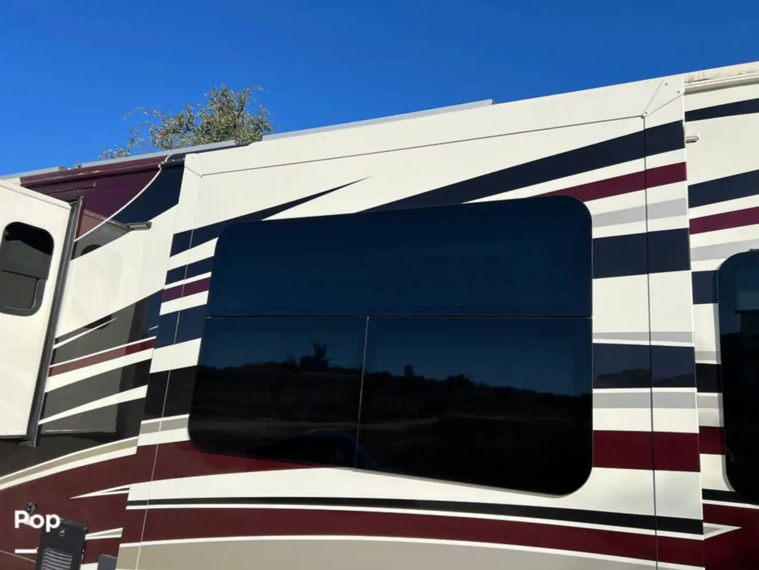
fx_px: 570
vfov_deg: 53.1
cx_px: 380
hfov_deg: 67.3
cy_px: 285
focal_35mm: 26
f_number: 1.5
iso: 50
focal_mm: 5.7
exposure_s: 1/5882
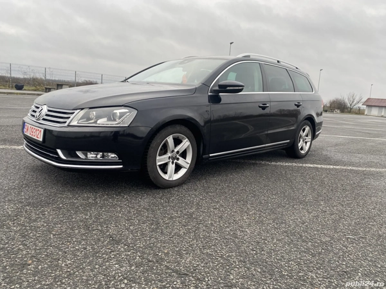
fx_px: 290
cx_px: 193
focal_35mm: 26
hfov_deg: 67.3
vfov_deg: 53.1
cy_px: 144
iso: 32
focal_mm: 4.25
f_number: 1.8
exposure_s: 1/279
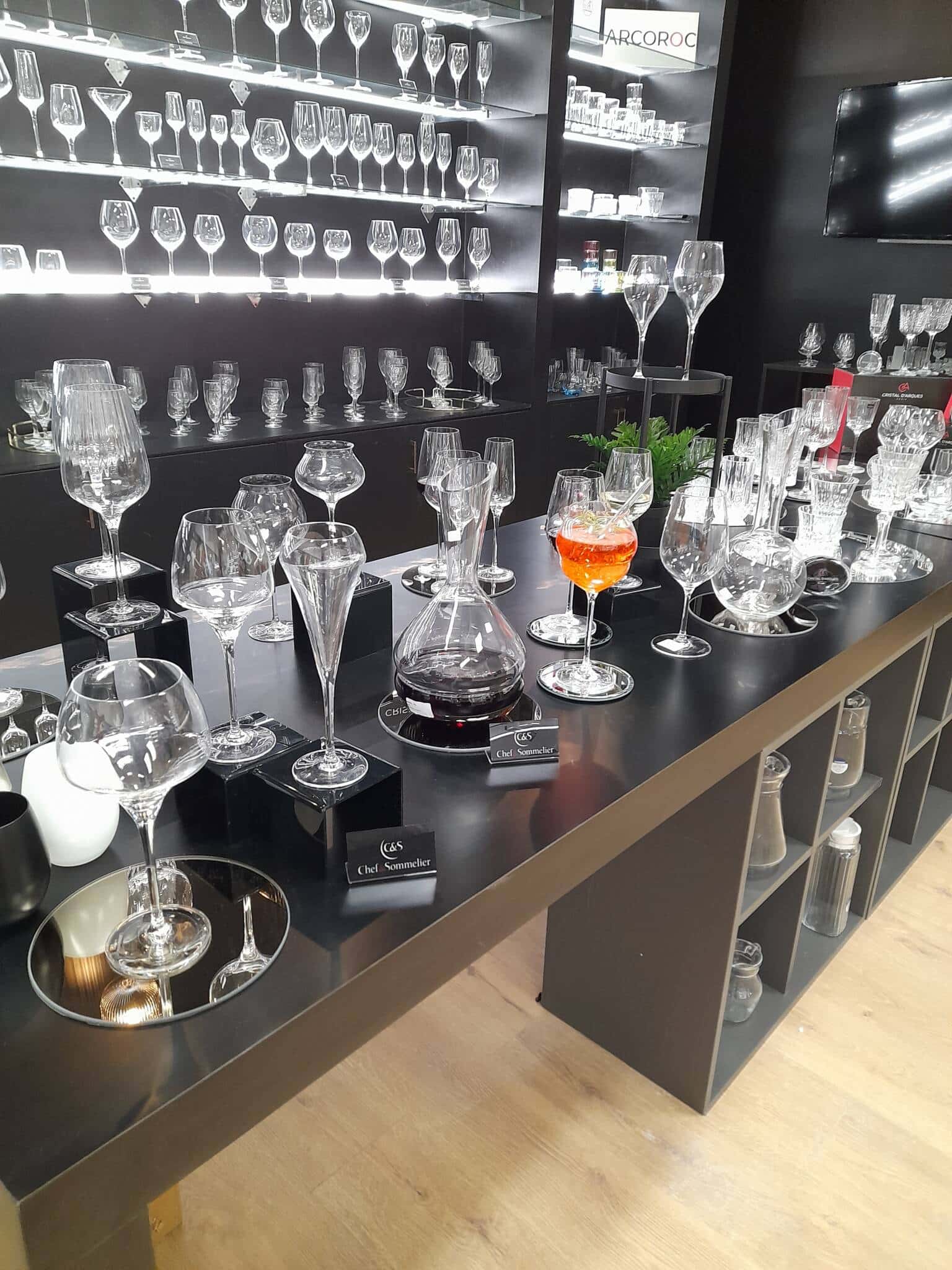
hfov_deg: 54.9
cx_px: 476
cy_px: 635
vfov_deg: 69.4
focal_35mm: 25
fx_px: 917
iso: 400
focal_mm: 4.6
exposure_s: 1/50
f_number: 2
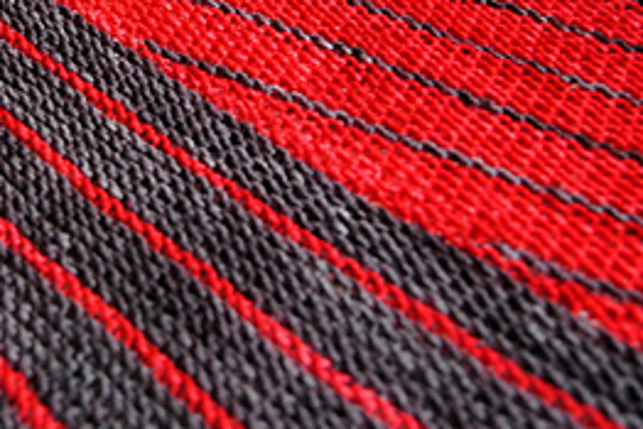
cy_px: 72
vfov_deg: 20.4
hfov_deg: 30.1
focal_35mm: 66
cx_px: 182
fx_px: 1179
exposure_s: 1/30
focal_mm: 23
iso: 800
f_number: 3.8
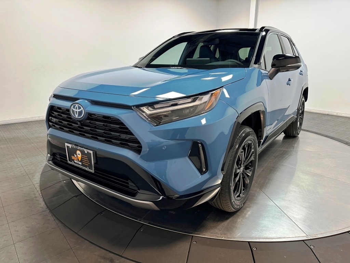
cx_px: 175
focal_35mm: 24
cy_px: 132
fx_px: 243
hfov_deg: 71.6
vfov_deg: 56.8
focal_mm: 6.86
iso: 320
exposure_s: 1/60
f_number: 1.78
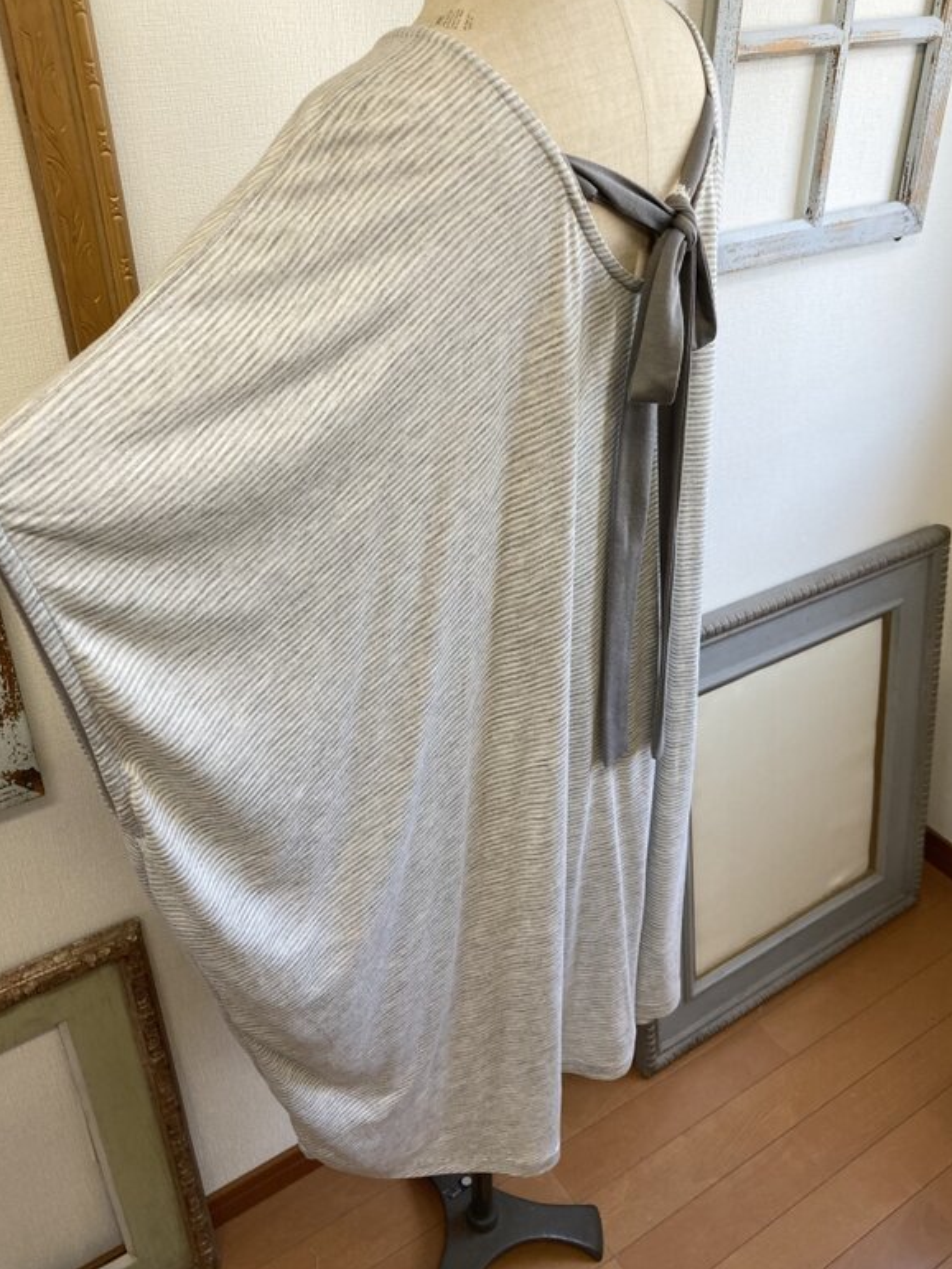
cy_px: 576
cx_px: 519
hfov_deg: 45.4
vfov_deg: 58.2
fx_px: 1136
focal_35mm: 31
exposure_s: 1/100
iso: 40
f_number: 1.8
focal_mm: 3.99
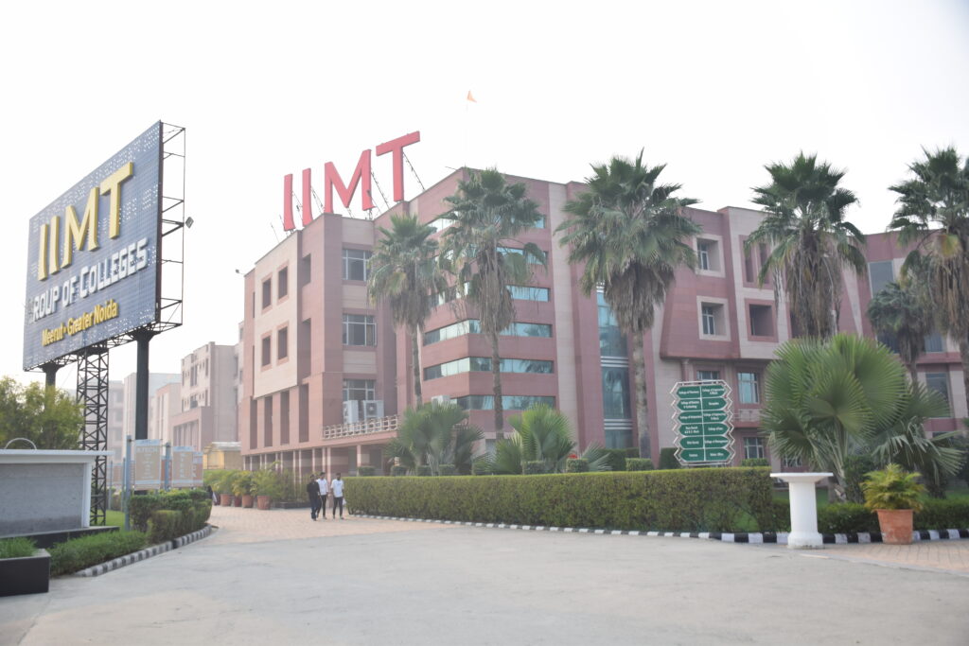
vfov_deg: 43.6
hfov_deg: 61.9
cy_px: 323
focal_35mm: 30
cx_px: 484
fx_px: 808
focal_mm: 20
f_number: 4
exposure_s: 1/200
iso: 100
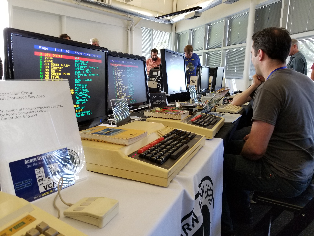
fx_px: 236
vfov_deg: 53.1
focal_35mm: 26
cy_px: 118
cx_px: 157
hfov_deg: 67.3
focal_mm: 4.25
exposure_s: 1/30
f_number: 1.7
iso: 160
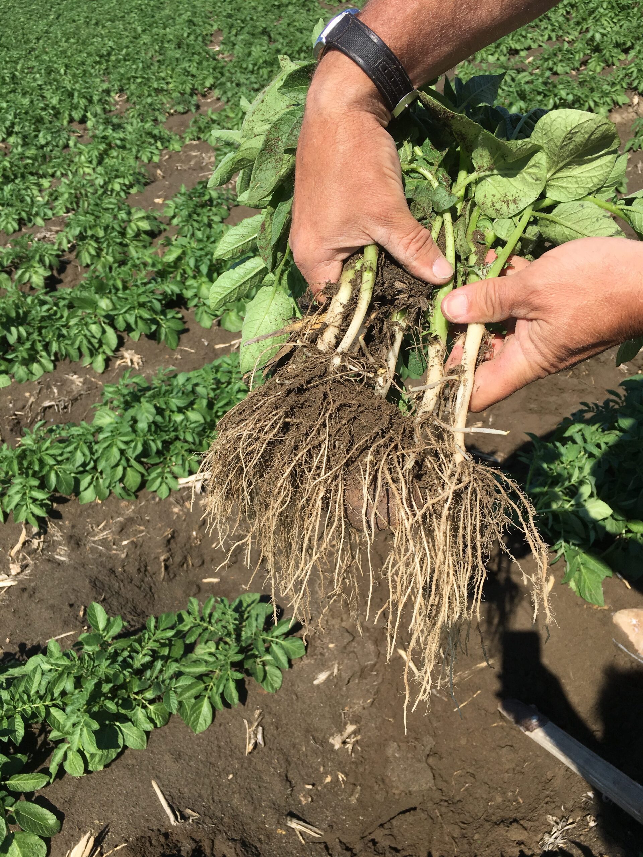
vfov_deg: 61.7
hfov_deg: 48.2
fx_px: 718
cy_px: 428
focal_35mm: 29
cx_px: 322
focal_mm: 4.15
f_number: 2.2
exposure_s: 1/1603
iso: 25
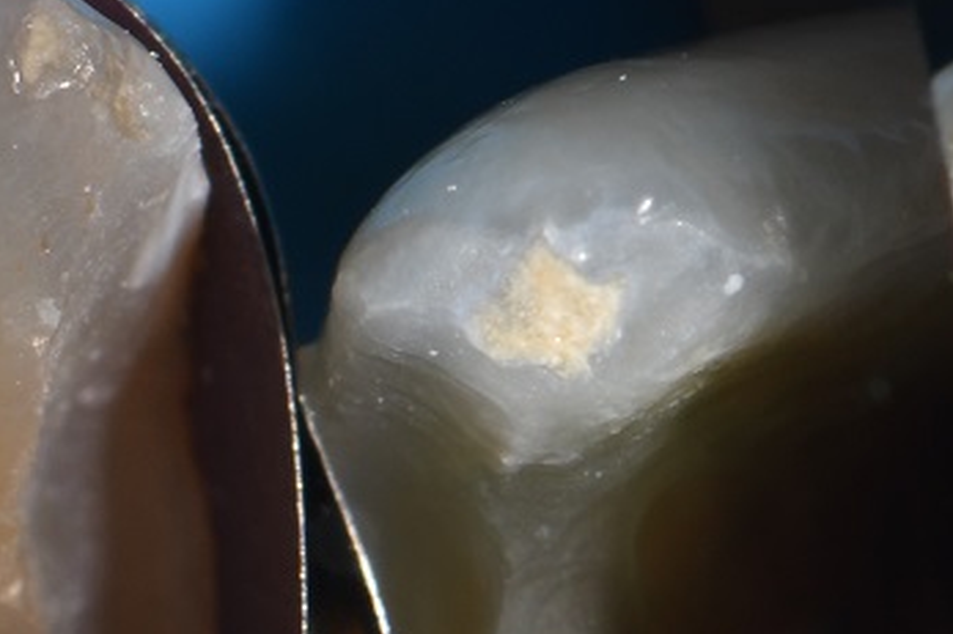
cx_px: -192
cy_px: 629
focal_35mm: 611
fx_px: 16166
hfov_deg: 3.4
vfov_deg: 2.2
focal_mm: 105
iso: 200
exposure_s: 1/200
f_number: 32
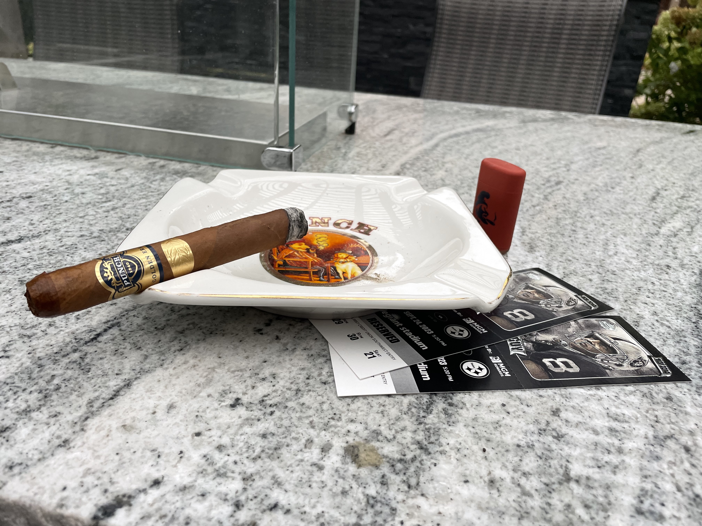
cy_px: 263
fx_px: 527
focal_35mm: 26
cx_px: 351
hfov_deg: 67.3
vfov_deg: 53.1
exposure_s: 1/121
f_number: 1.6
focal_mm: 4.2
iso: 100
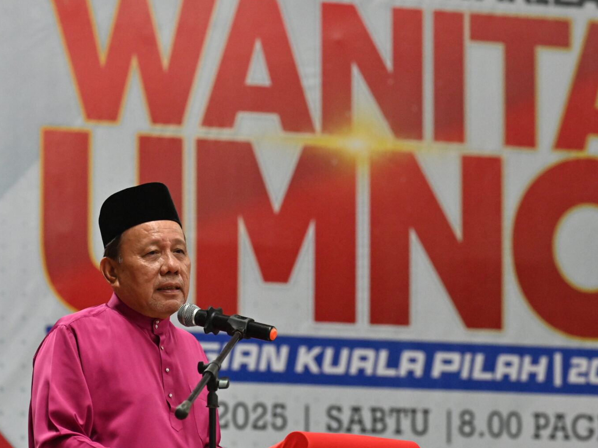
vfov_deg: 5.1
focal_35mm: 292
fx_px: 5043
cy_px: 228
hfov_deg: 6.8
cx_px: 336
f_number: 5
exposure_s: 1/160
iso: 4000
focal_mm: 200
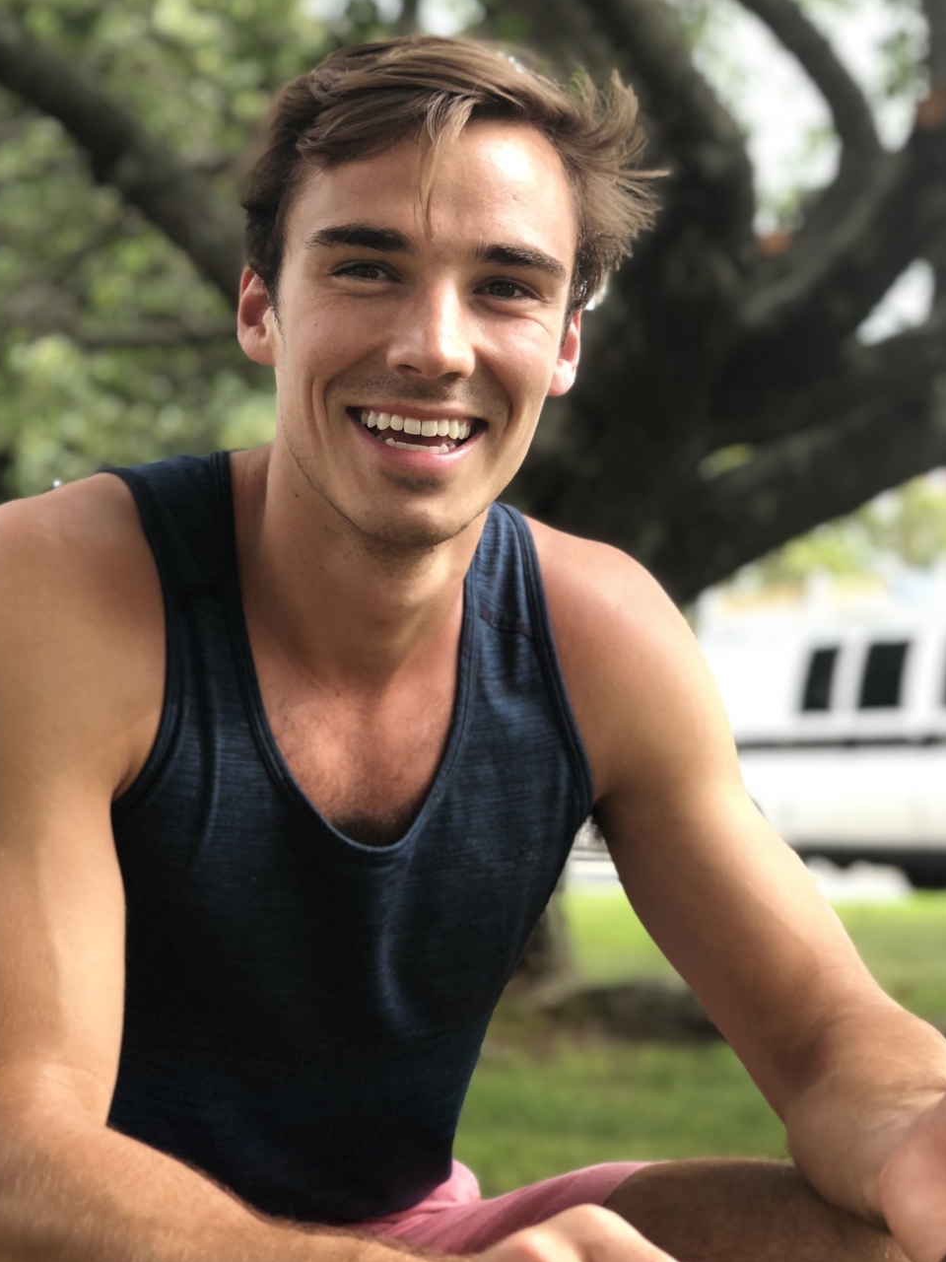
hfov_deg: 22.6
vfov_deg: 29.8
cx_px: 390
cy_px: 564
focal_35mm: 65
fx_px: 2368
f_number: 2.4
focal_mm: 6
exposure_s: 1/60
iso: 20
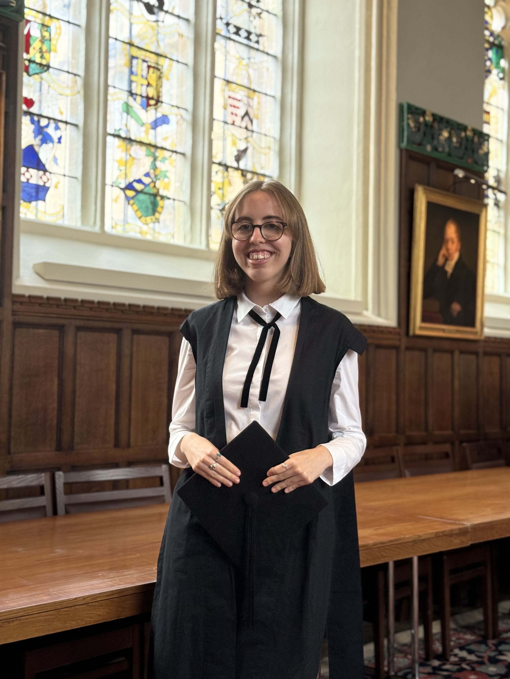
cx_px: 255
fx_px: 943
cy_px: 340
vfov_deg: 39.7
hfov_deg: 30.3
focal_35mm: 48
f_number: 1.78
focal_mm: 6.76
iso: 200
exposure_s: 1/112
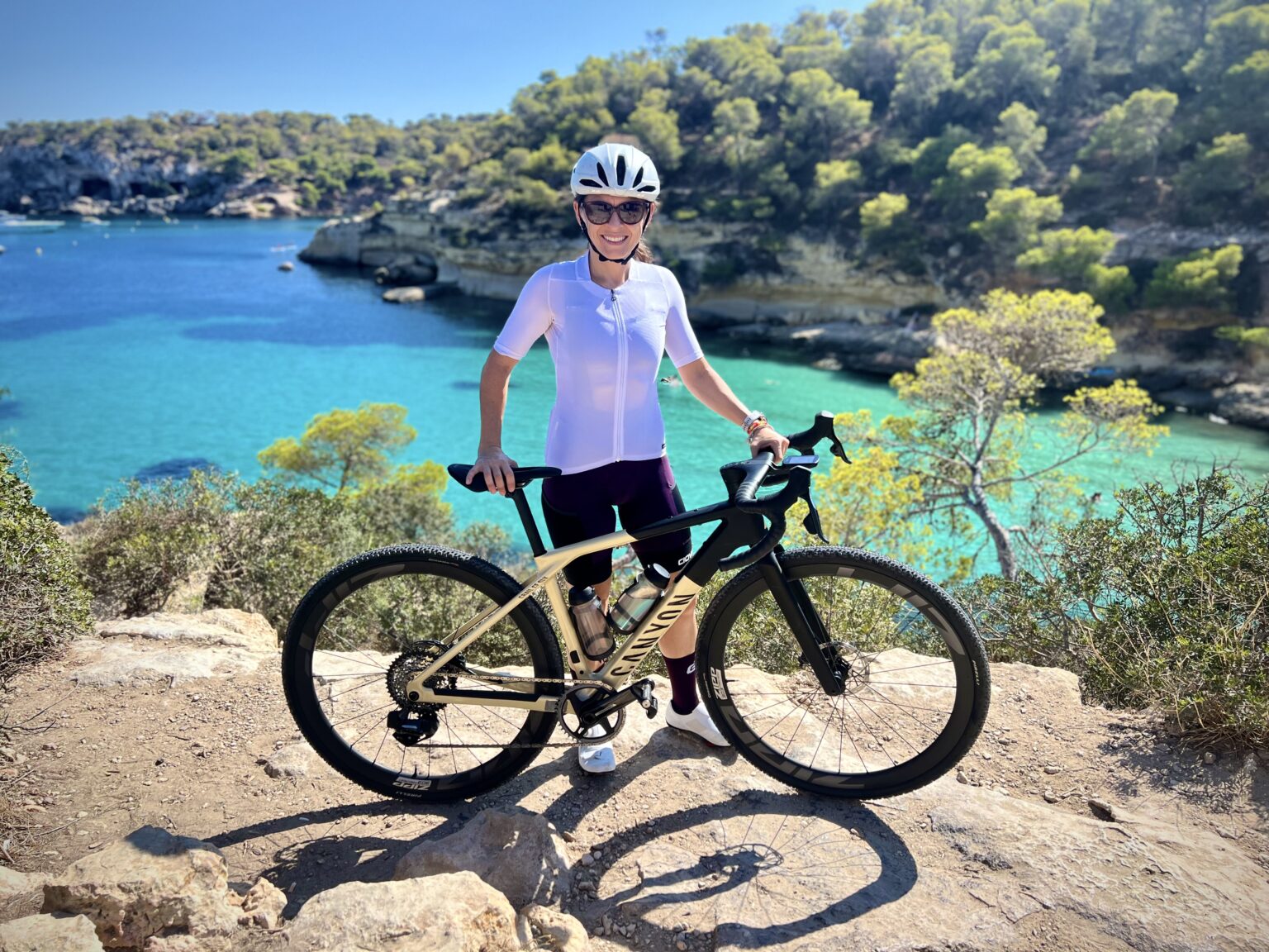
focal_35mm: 26
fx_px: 953
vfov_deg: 53.1
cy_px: 476
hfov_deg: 67.3
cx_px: 634
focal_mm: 5.7
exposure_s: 1/2994
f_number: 1.5
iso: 50
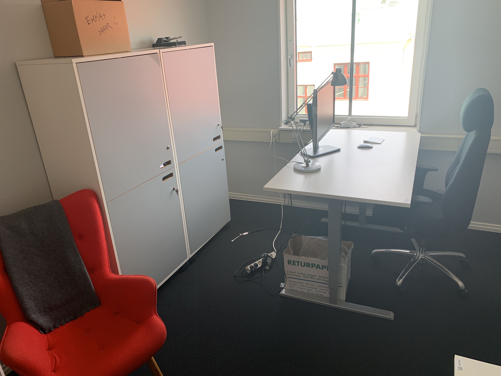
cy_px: 188
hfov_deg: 67.3
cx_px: 250
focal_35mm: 26
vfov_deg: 53.1
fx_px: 376
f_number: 1.8
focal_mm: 4.25
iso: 40
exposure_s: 1/121
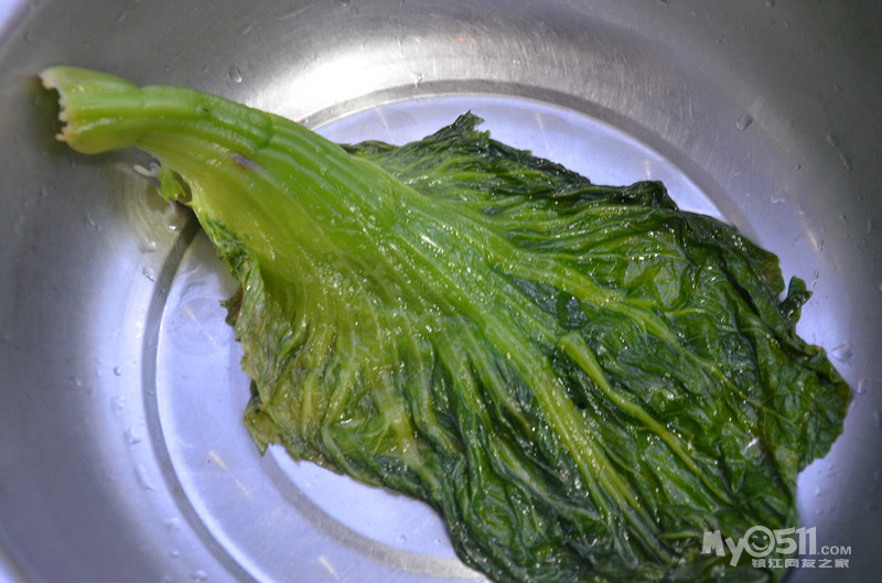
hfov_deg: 32.0
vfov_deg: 21.5
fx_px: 1540
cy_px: 292
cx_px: 441
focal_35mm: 63
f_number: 4.8
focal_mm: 42
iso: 1600
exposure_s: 1/3
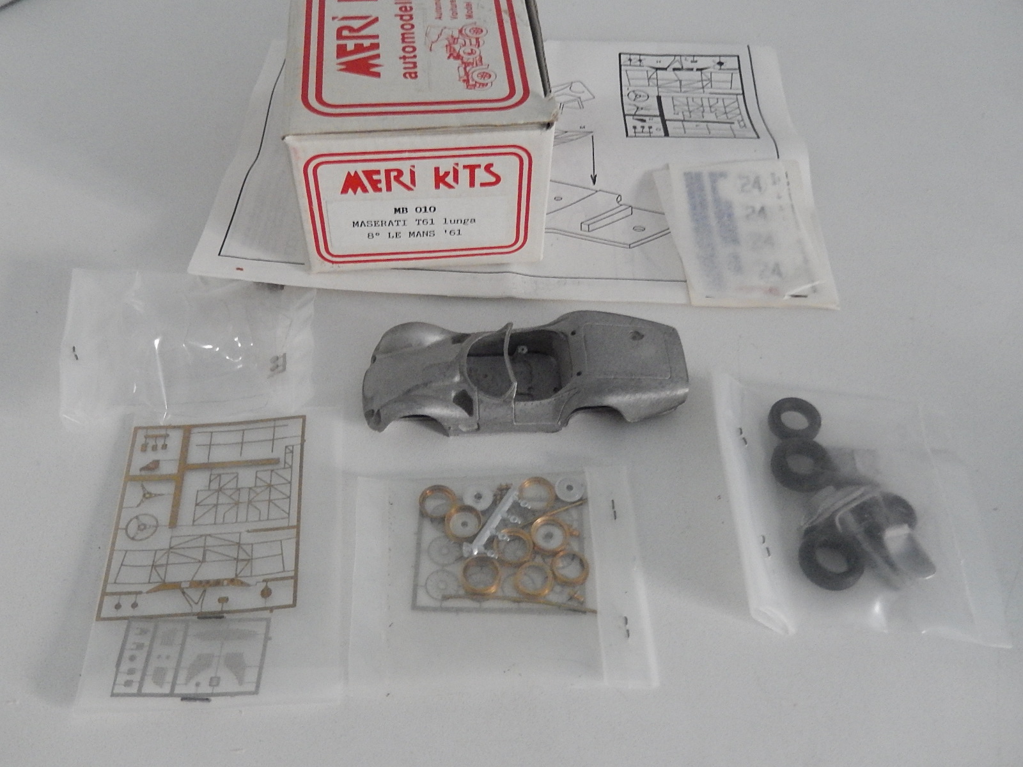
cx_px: 512
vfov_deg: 44.2
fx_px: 946
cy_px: 384
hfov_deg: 56.8
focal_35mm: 32
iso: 800
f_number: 3.8
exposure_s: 1/3
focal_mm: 5.7
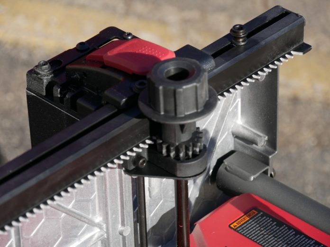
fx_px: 1602
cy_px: 124
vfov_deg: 8.8
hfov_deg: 11.8
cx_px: 165
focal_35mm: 168
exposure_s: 1/400
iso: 200
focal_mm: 84
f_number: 5.4
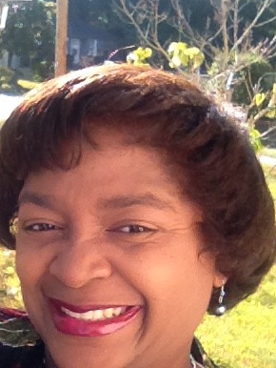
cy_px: 246
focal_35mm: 58
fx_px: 616
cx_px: 86
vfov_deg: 32.9
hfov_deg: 25.1
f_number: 2.4
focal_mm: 1.85
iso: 125
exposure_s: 1/663
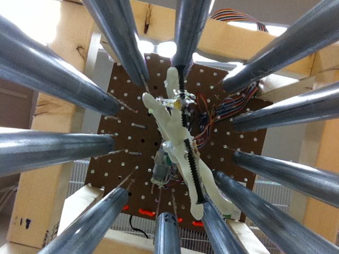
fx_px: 343
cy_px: 127
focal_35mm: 35
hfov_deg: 52.6
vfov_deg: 40.7
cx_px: 170
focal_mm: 3.85
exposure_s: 1/40
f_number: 2.4
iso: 125
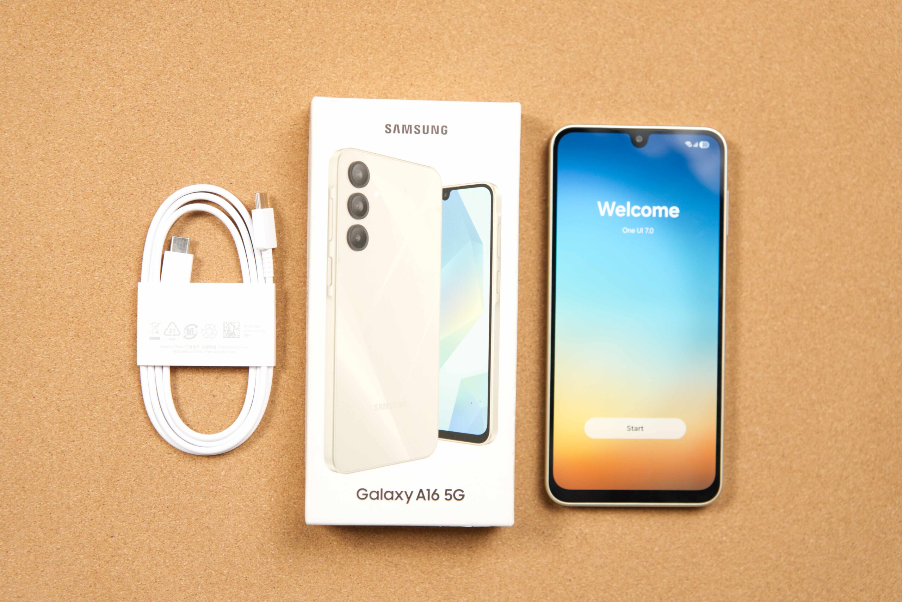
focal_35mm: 69
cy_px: 301
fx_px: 1729
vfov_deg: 19.7
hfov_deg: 29.2
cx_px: 451
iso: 1000
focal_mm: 69
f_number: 2.8
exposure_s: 1/125
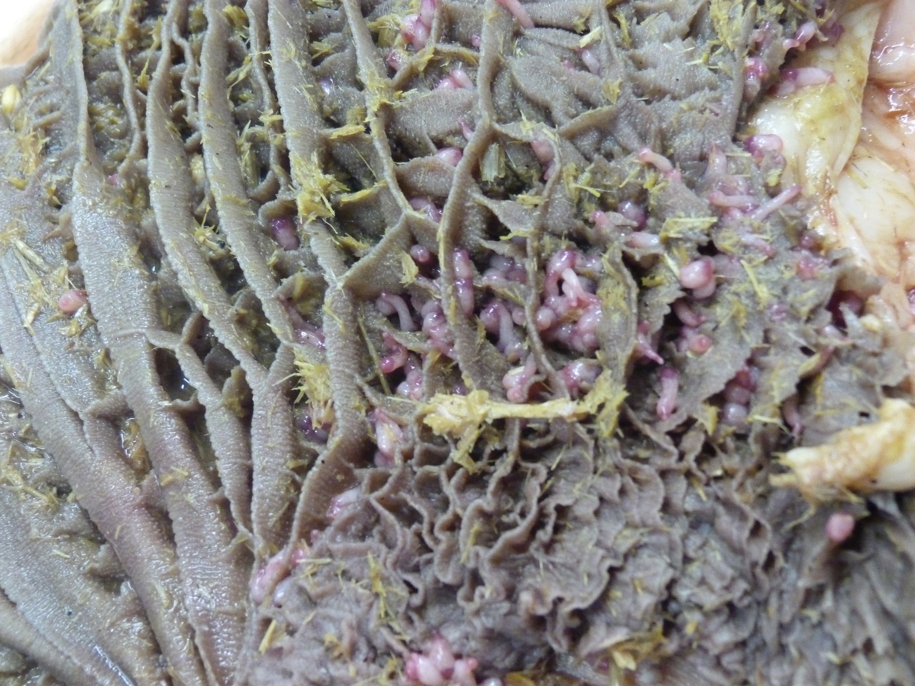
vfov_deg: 24.4
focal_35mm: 60
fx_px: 1586
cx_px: 458
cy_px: 343
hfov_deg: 32.2
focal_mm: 10.8
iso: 800
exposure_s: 1/40
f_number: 3.2
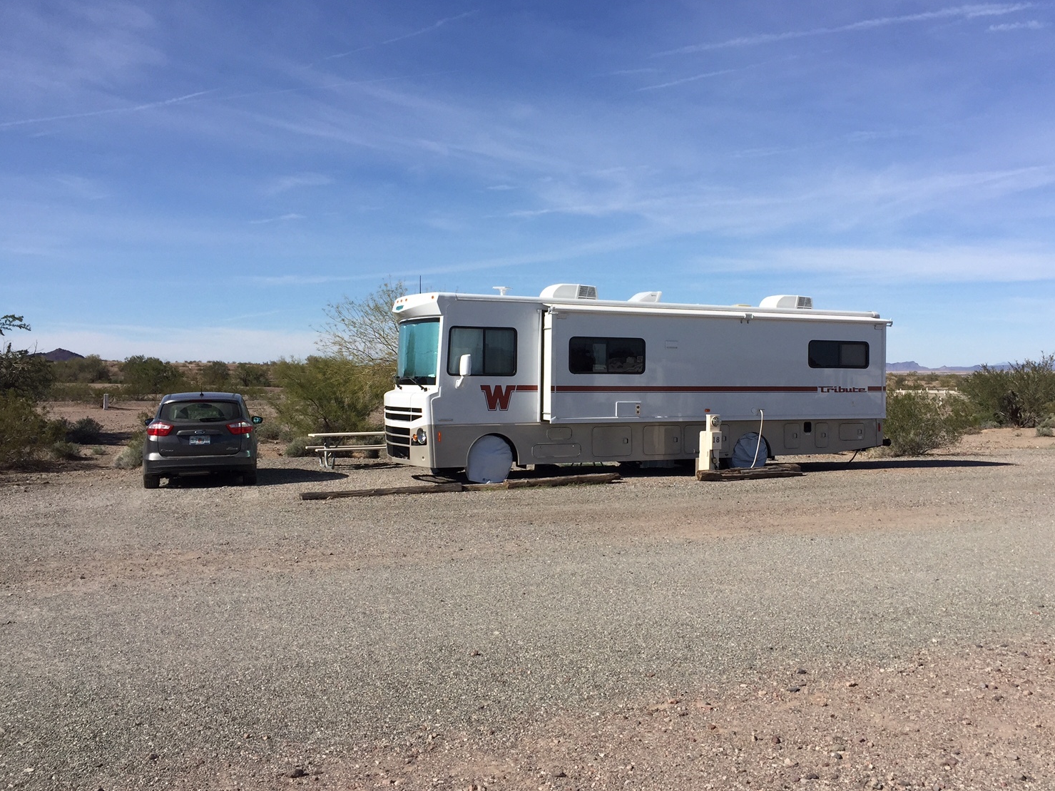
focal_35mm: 32
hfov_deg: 56.7
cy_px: 382
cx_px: 577
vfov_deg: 44.1
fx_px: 975
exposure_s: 1/3300
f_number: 2.2
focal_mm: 4.15
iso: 32
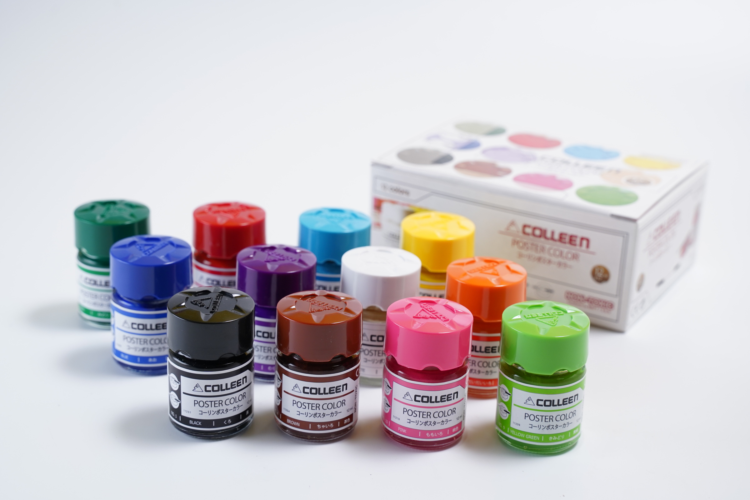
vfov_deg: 21.9
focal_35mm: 62
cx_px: 375
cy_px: 250
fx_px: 1292
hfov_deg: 32.4
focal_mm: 62
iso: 500
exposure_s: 1/40
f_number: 9
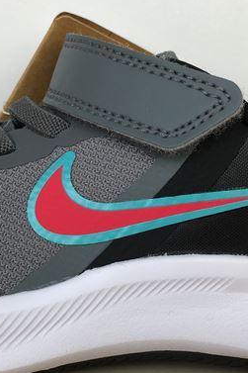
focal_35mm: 64
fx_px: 662
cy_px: 197
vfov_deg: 31.4
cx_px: 82
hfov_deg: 21.1
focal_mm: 4.15
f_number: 2.2
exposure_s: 1/120
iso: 32
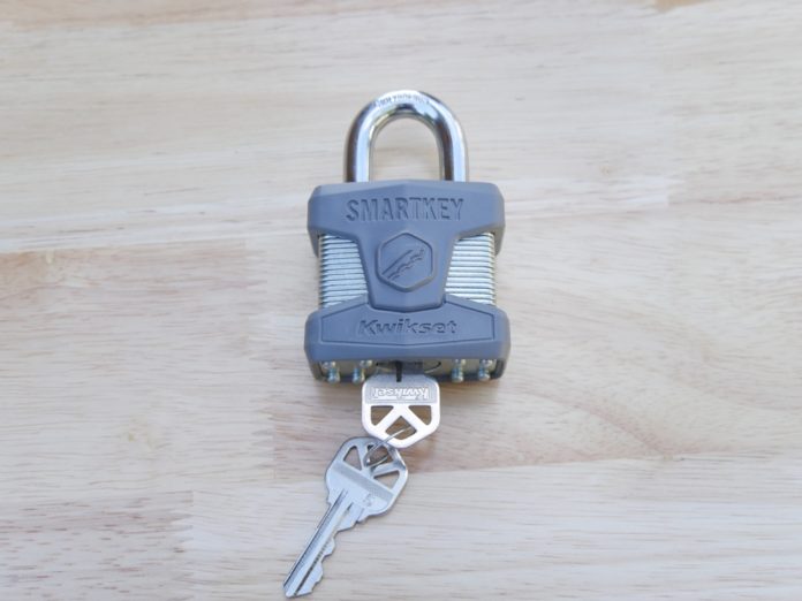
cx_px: 401
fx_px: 1112
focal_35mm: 48
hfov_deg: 39.7
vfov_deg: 30.3
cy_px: 300
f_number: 4.1
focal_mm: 24
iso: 200
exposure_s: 1/125
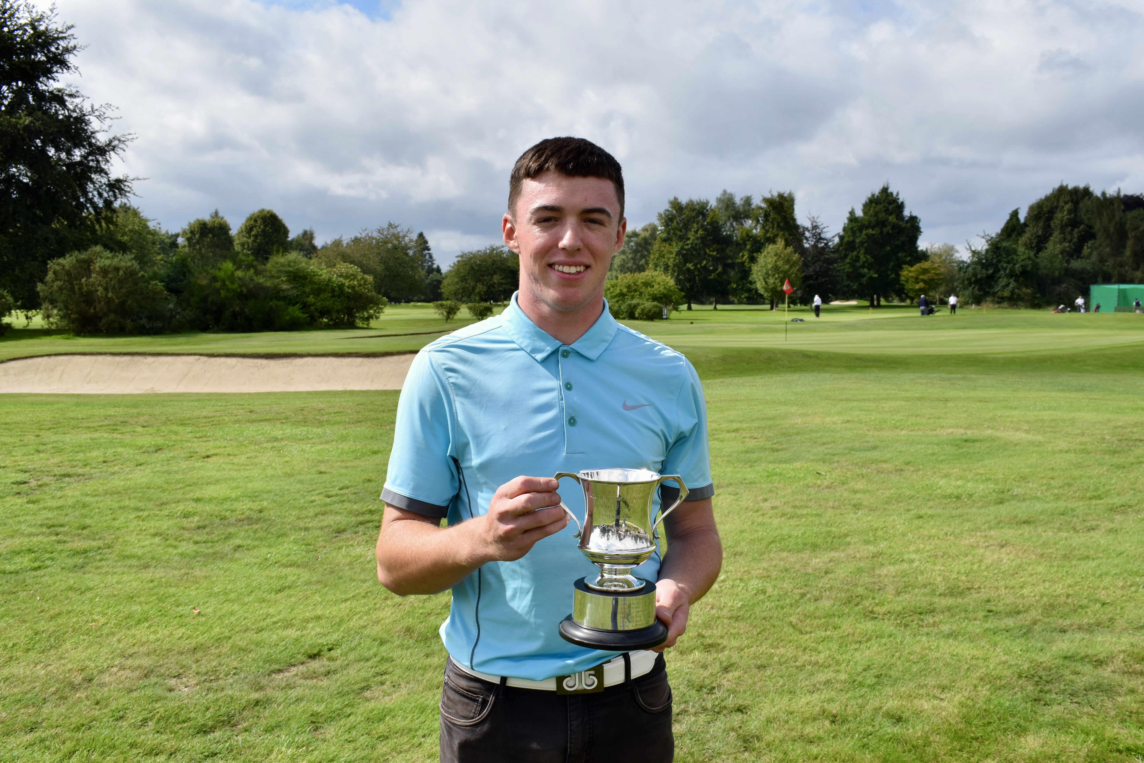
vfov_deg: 40.0
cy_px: 382
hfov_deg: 57.2
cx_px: 572
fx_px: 1049
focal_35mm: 33
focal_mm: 22
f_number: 10
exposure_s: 1/400
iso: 200
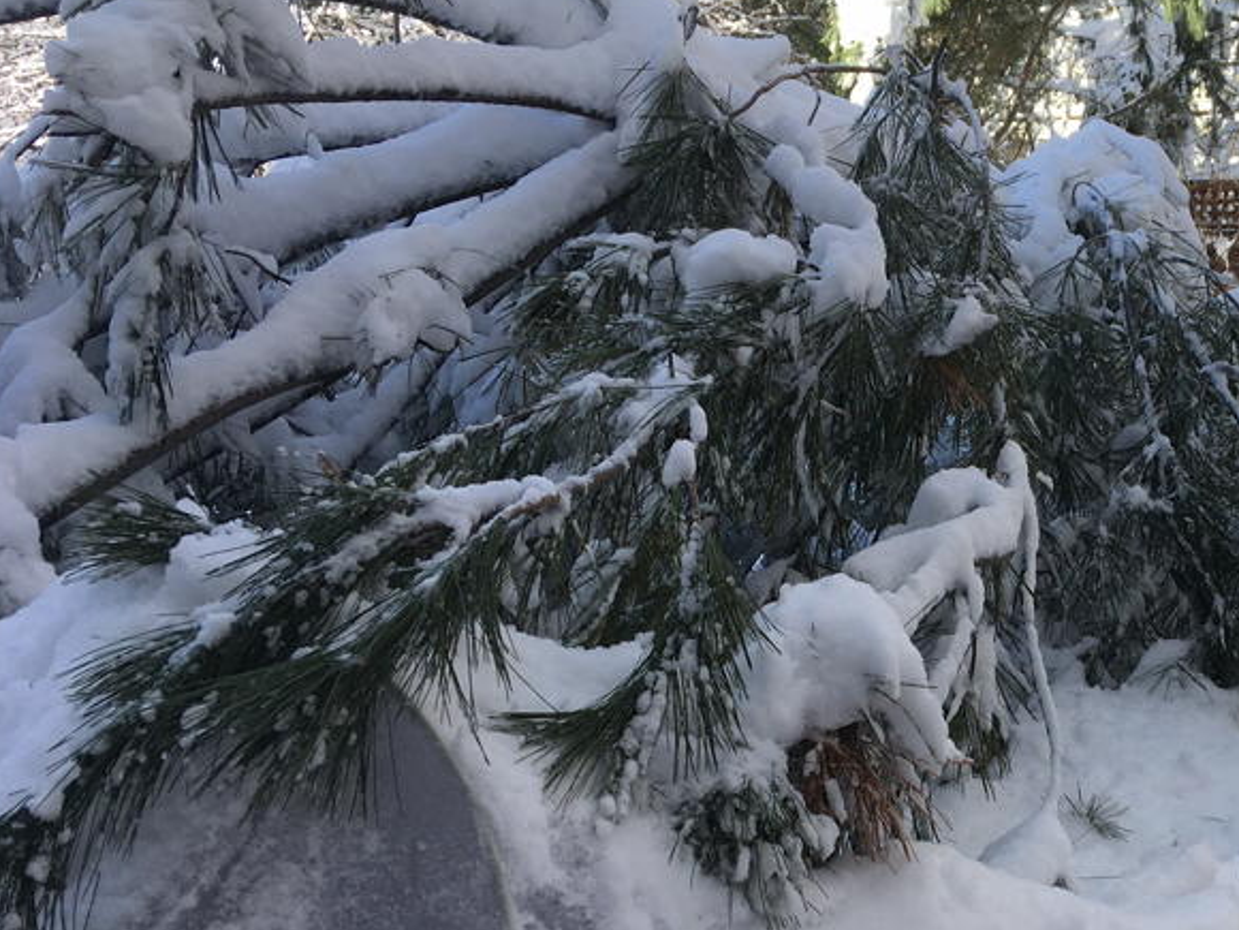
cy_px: 654
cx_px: 1049
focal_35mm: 50
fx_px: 1790
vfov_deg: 28.8
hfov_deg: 36.4
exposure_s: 1/509
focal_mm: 4.15
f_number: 2.2
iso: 25
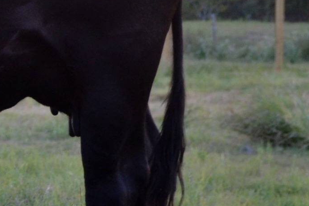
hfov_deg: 6.9
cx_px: -345
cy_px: 60
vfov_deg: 4.8
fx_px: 2480
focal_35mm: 289
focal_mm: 40
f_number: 5
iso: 400
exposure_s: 1/80
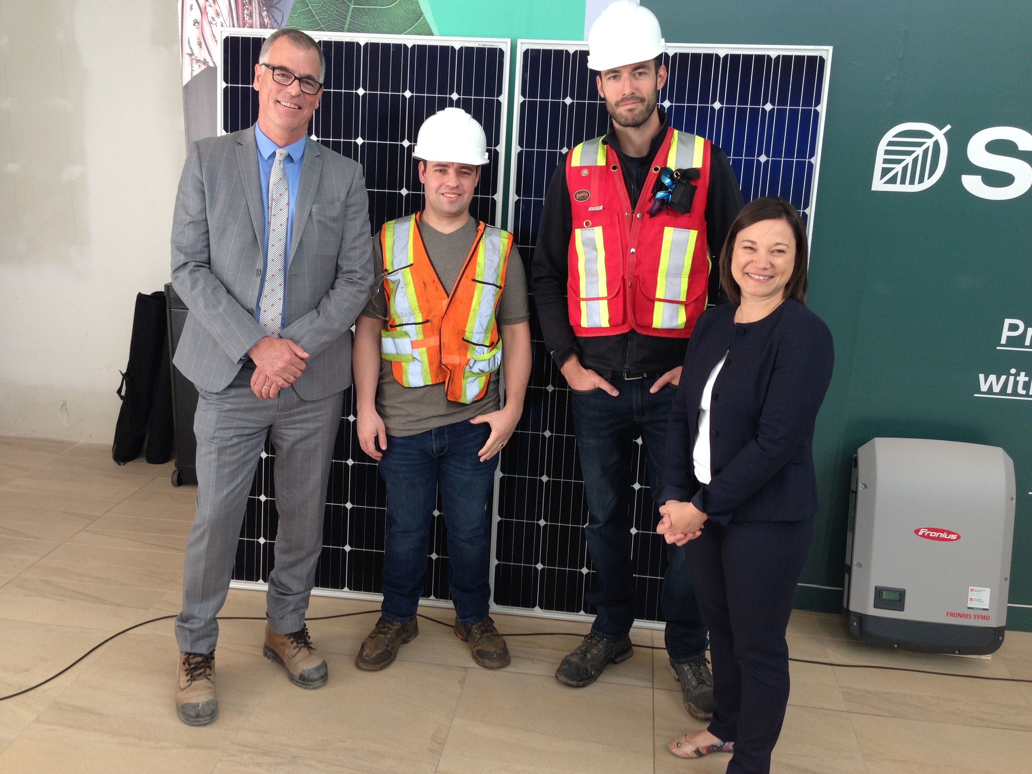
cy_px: 387
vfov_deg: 42.9
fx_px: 984
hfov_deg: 55.4
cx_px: 516
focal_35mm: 33
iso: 50
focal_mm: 4.12
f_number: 2.4
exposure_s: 1/60
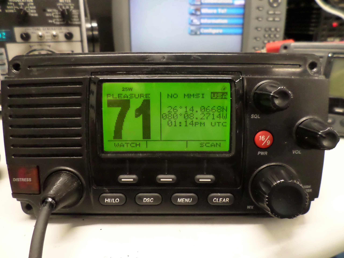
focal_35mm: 25
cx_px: 172
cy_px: 129
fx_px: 248
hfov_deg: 69.4
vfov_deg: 54.9
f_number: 2.5
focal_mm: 4.5
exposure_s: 1/30
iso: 400
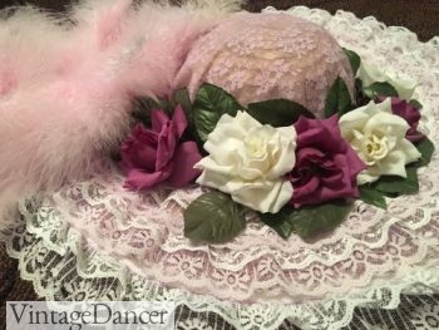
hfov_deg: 61.6
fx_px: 368
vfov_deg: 48.3
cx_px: 220
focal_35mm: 29
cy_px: 165
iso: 250
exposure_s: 1/15
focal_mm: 4.15
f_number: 2.2
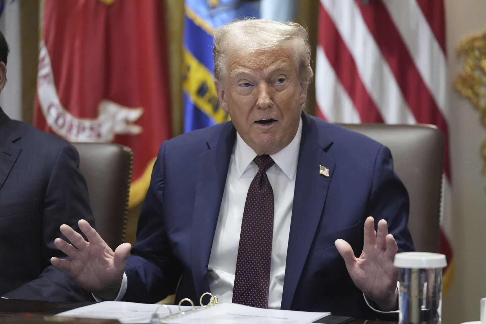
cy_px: 162
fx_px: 1512
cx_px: 243
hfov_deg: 18.3
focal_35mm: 112
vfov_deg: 12.2
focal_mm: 112
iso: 6400
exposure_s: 1/400
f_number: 2.8
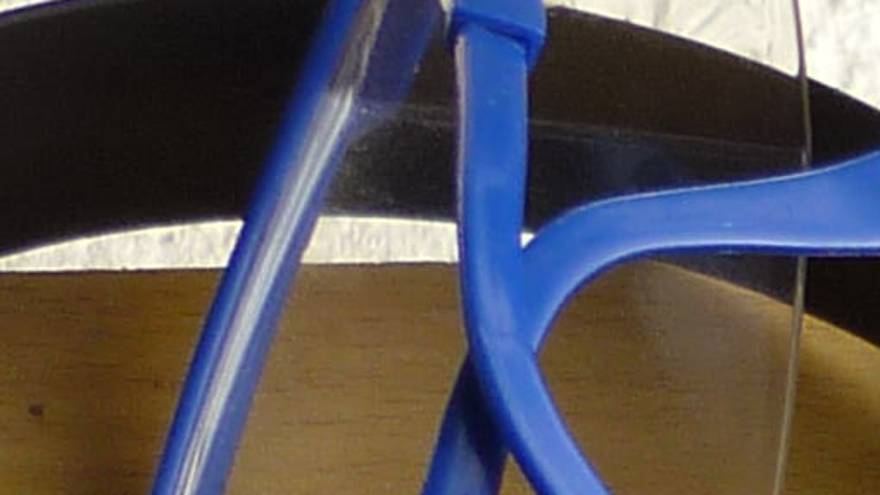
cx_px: 2181
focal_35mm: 257
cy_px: 1390
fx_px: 5997
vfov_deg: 4.6
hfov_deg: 7.7
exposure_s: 1/250
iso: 80
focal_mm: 5.5
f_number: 2.8
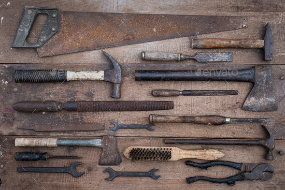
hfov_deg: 37.5
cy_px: 95
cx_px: 142
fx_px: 419
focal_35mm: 53
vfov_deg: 25.5
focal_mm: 35
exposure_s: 1/20
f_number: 13
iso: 200
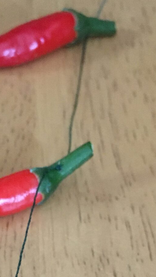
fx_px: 655
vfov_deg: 22.5
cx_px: 46
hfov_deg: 13.6
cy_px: 309
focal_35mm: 89
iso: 250
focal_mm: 4.15
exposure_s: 1/15
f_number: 2.2
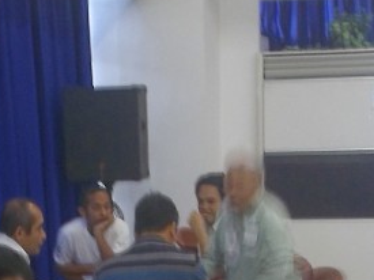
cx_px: 156
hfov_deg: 18.2
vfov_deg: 12.8
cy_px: 451
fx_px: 1166
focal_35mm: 108
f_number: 3.3
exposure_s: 1/2
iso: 80
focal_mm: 4.1
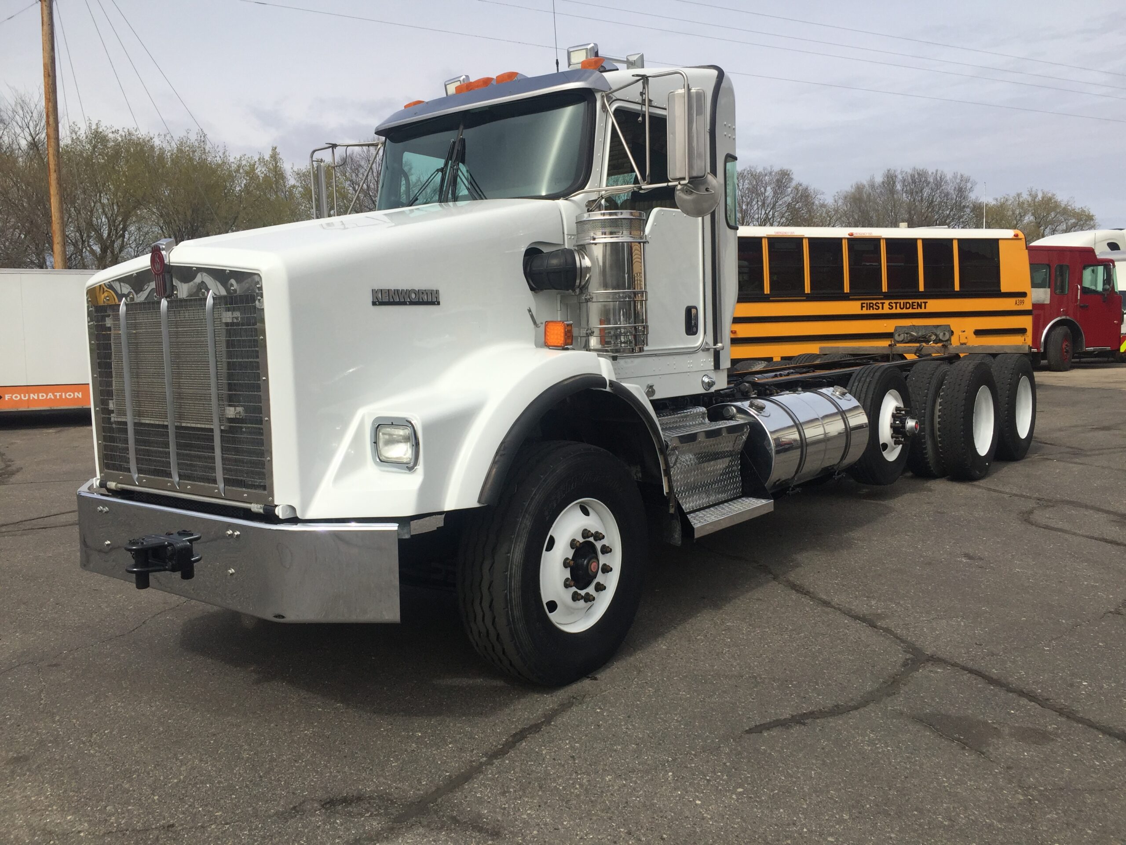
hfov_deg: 61.7
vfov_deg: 48.2
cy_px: 422
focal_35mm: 29
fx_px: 943
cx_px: 563
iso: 32
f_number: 2.2
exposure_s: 1/3300
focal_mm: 4.15
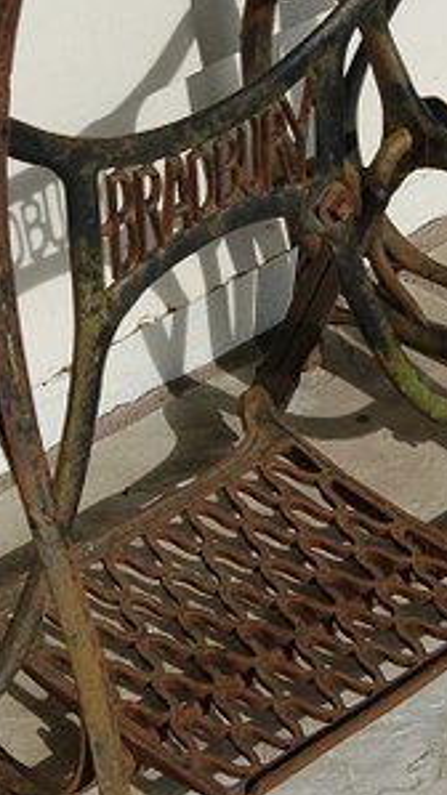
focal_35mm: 138
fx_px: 2917
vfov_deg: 15.5
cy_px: 270
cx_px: 234
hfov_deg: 8.8
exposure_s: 1/250
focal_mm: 35
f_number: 8
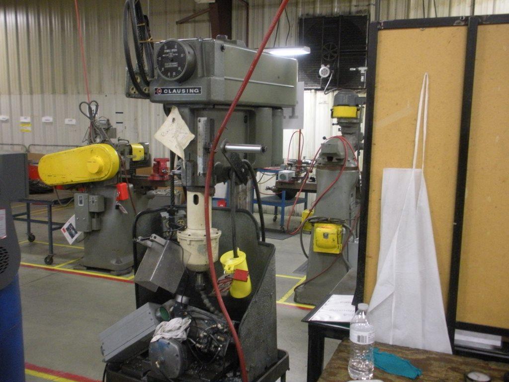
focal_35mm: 36
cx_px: 254
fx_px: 529
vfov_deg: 39.7
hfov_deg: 51.4
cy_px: 191
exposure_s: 1/33.2
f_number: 3.5
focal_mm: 6.3
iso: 400
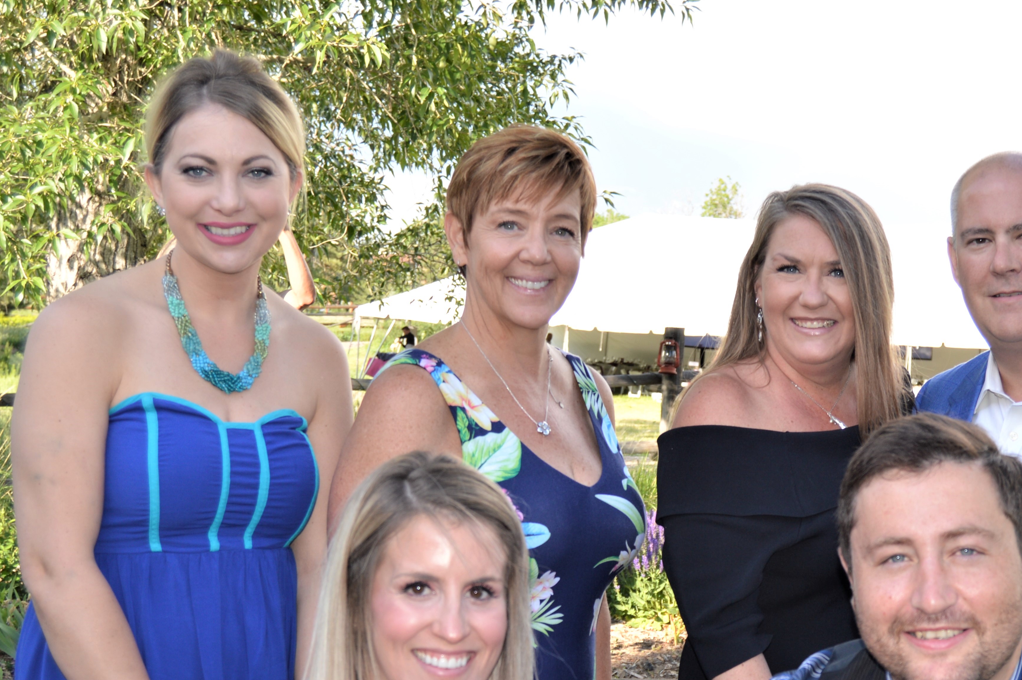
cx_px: 684
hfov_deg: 34.7
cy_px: 495
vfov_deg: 23.5
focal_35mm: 57
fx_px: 1617
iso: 100
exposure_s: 1/200
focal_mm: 26
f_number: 4
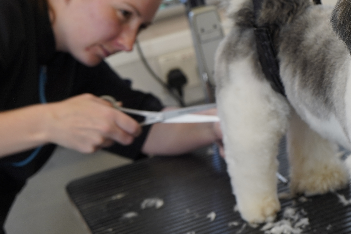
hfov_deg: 24.5
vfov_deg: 16.6
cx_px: 261
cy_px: 62
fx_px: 799
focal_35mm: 82
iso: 250
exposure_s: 1/60
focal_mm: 42
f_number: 4.5
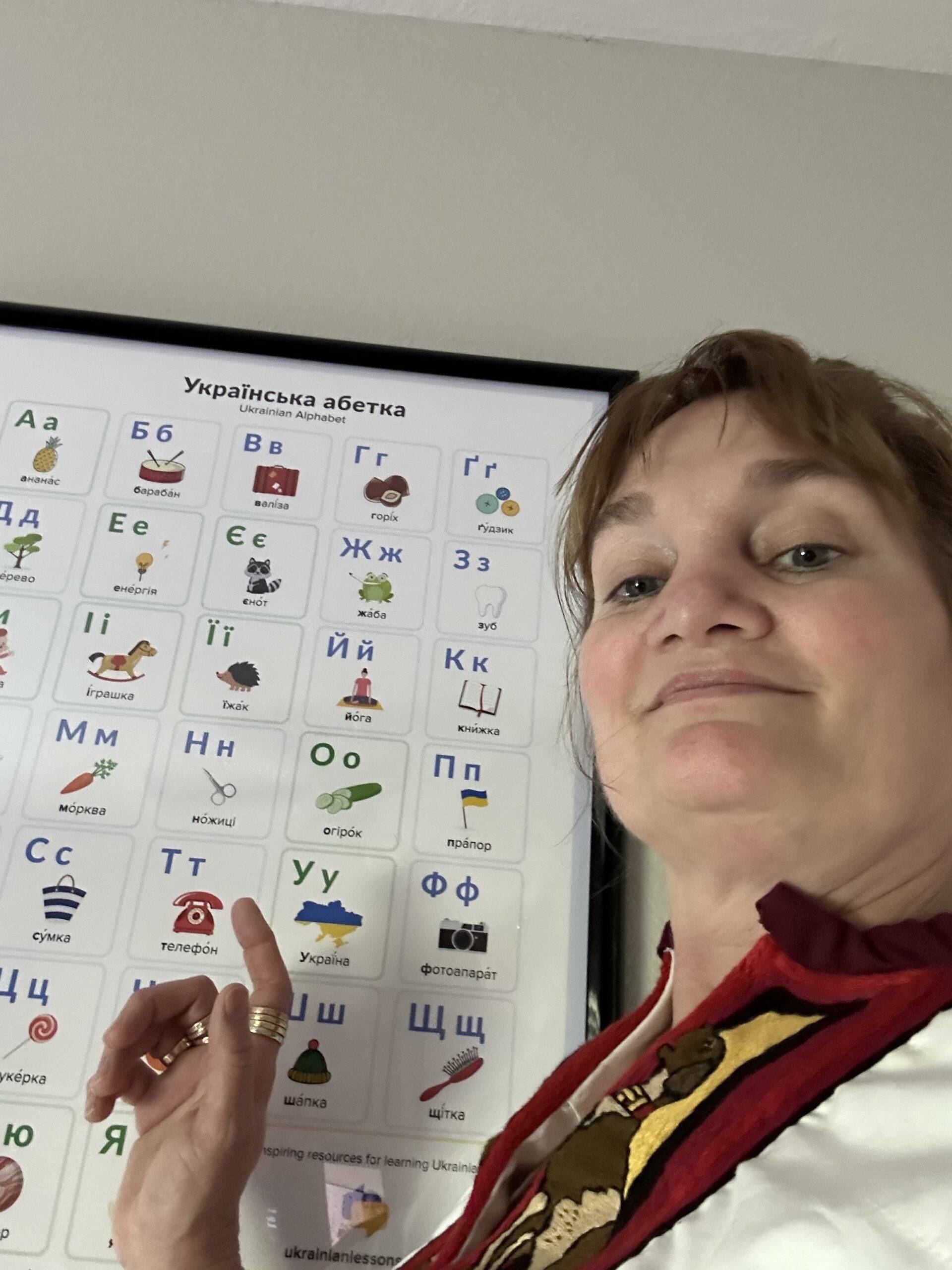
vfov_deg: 60.0
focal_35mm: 30
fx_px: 1100
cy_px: 635
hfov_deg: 46.8
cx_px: 476
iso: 400
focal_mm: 2.69
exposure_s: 1/30
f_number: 1.9
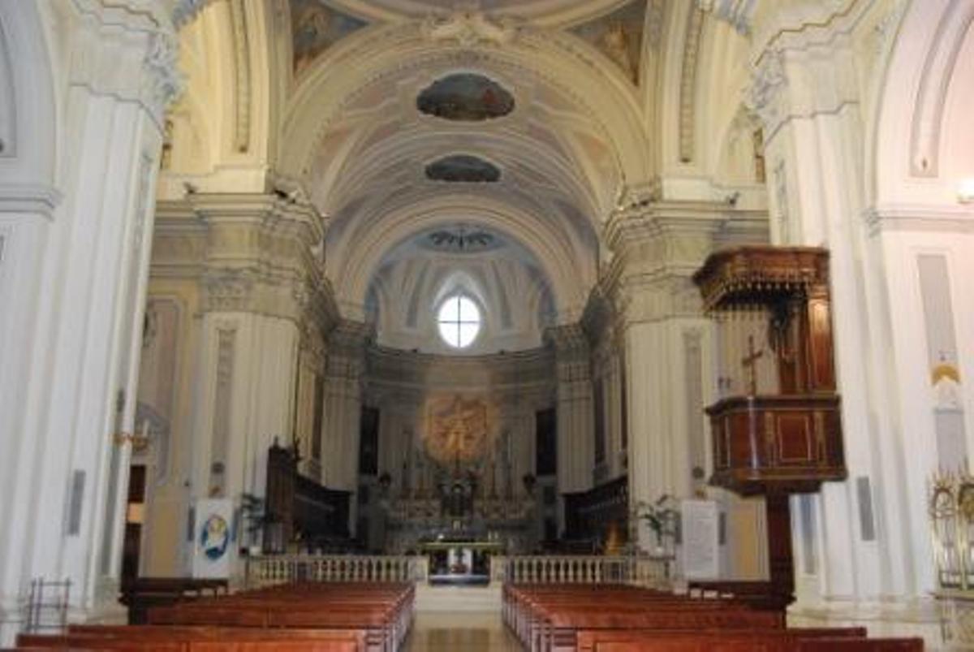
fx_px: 894
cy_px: 326
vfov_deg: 40.1
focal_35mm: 33
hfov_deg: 57.2
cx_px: 487
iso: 1600
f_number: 3.8
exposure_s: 1/60
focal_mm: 22
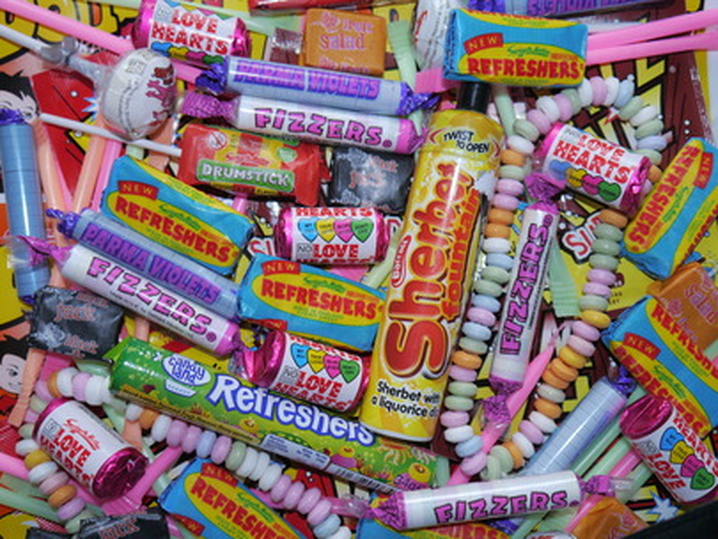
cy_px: 270
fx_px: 871
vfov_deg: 34.4
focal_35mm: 42
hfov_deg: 44.8
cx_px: 359
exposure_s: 1/125
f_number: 4.3
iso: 160
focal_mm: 21
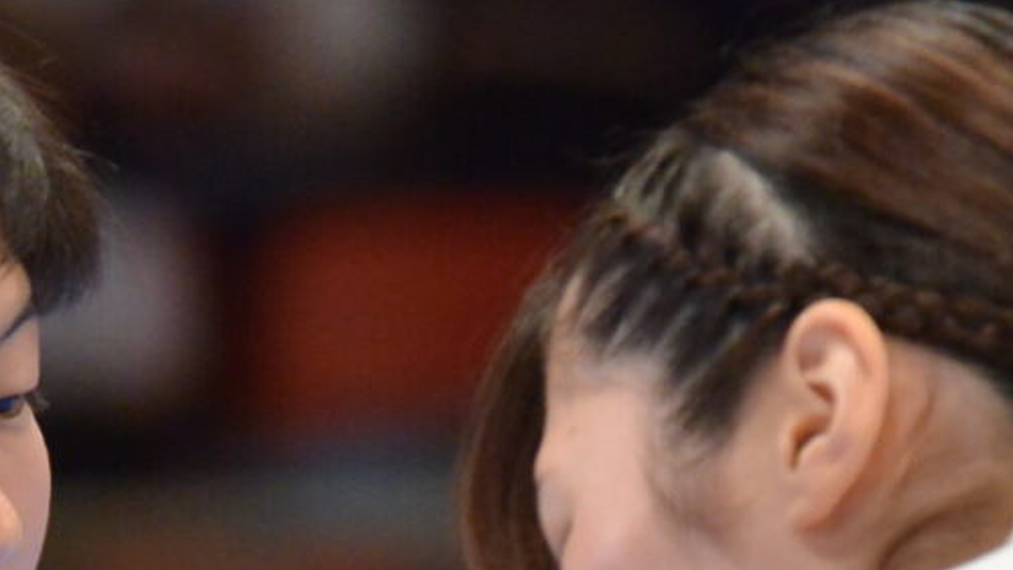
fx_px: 27728
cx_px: 566
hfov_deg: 2.1
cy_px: 1098
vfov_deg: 1.2
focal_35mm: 1032
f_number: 5.3
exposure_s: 1/320
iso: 3200
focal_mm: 240
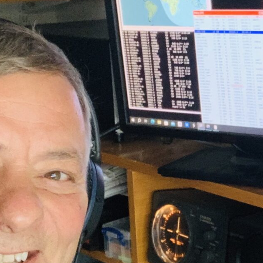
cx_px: 256
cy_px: 142
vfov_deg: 18.9
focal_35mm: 92
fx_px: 791
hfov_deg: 18.4
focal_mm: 2.87
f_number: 2.2
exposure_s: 1/40
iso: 320
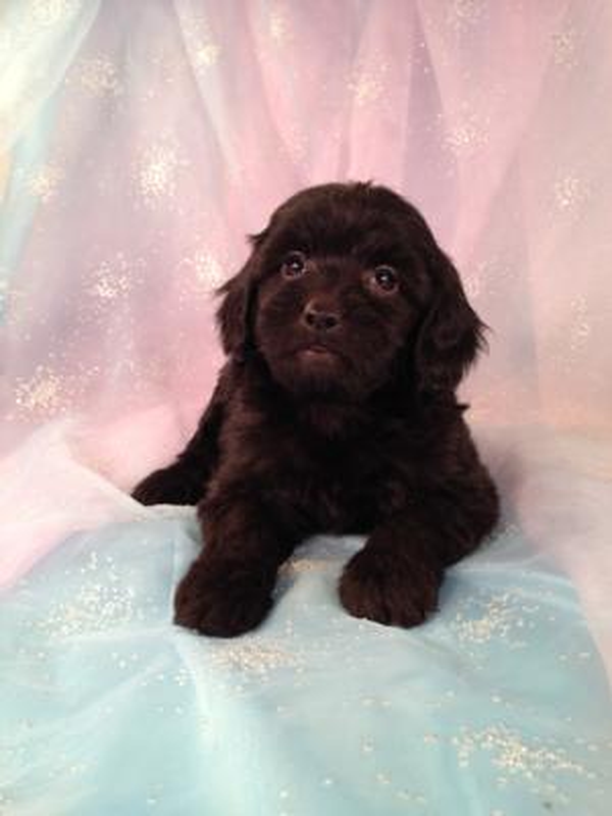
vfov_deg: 55.4
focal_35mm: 33
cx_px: 306
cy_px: 408
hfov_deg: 42.9
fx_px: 778
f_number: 2.4
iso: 50
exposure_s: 1/30
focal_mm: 4.13
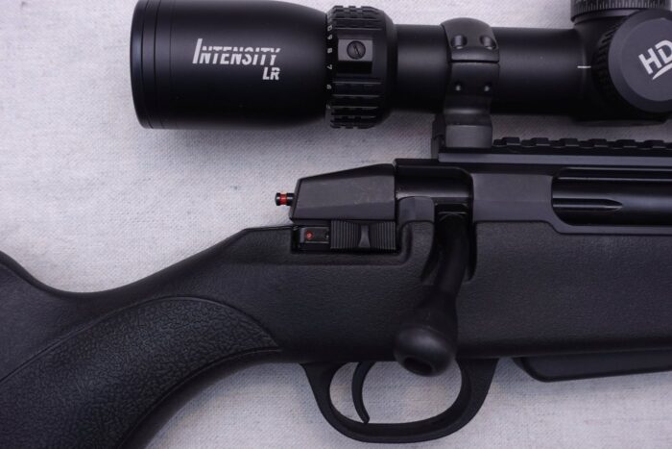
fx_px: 821
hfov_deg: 44.5
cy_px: 224
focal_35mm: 44
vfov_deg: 30.5
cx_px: 336
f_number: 3.5
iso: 100
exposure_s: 1/100
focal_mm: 16.72
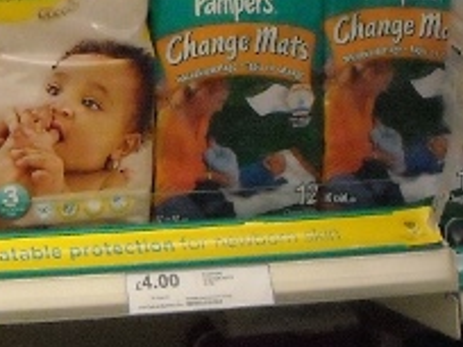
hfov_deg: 16.2
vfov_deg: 13.0
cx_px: -247
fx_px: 1471
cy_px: -107
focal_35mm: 110
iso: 590
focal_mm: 5.7
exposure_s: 1/250
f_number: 2.8
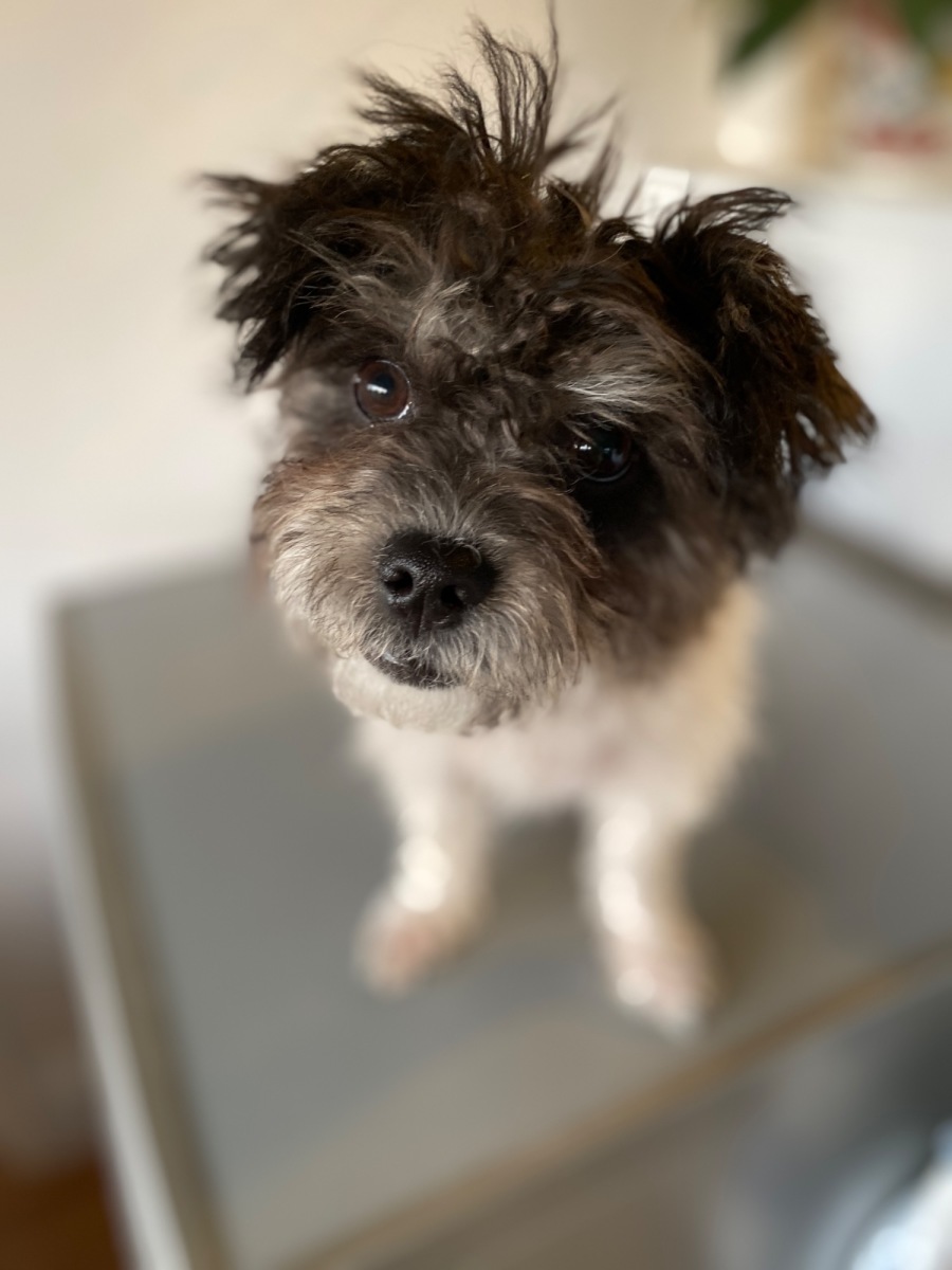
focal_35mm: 26
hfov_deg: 53.1
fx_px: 953
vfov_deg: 67.3
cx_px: 476
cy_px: 635
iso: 160
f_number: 1.8
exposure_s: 1/50
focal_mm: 4.25
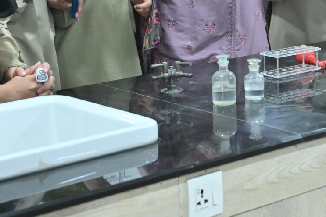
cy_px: -61
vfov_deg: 11.8
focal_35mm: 113
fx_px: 1023
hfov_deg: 17.9
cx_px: 272
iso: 1600
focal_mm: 41
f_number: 4.5
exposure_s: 1/80
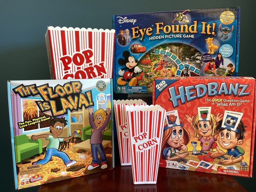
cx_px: 128
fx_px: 229
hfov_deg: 58.4
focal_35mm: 31
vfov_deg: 45.4
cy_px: 96
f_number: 2.4
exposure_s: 1/50
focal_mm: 3.3
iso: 64
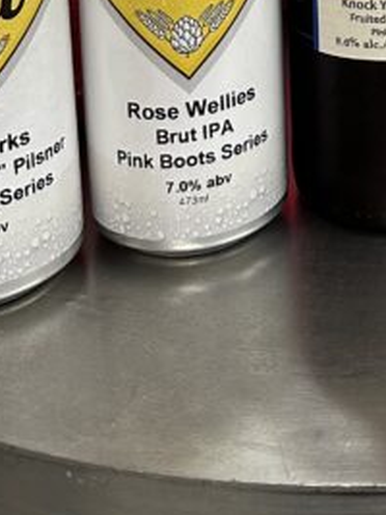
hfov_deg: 15.5
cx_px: 452
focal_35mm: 92
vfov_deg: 17.9
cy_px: -353
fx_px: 1369
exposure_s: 1/89
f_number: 1.78
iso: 250
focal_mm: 6.86
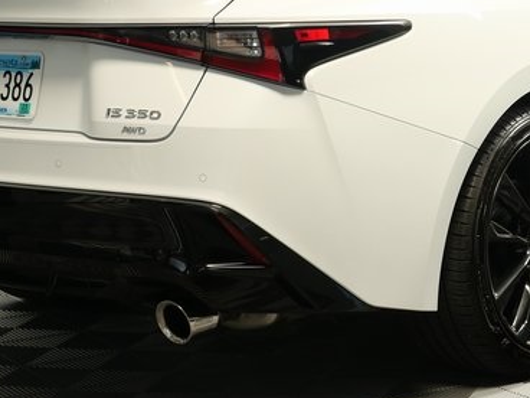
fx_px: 1960
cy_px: 115
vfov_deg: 11.6
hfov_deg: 15.4
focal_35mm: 128
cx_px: 380
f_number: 5.6
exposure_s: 1/250
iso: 250
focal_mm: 23
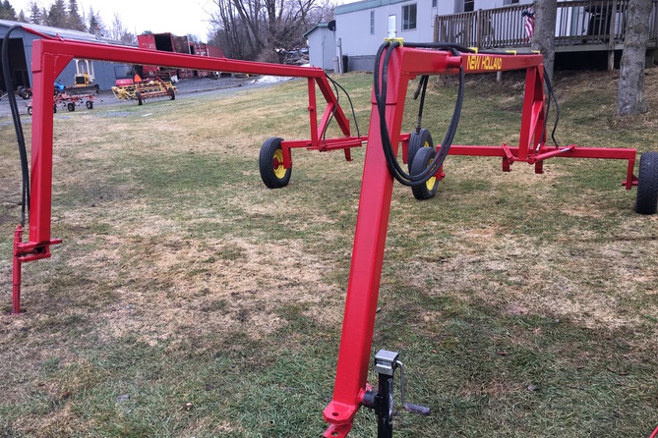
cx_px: 334
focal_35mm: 31
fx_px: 567
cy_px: 235
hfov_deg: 60.3
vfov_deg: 42.3
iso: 25
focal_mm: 4.15
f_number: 2.2
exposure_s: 1/60
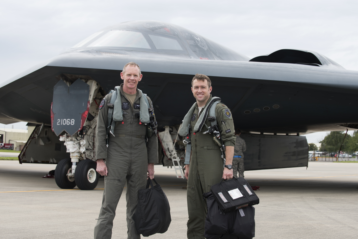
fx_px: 696
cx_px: 179
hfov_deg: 28.8
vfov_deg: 19.5
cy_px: 120
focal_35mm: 70
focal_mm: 70
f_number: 8
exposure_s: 1/160
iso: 160
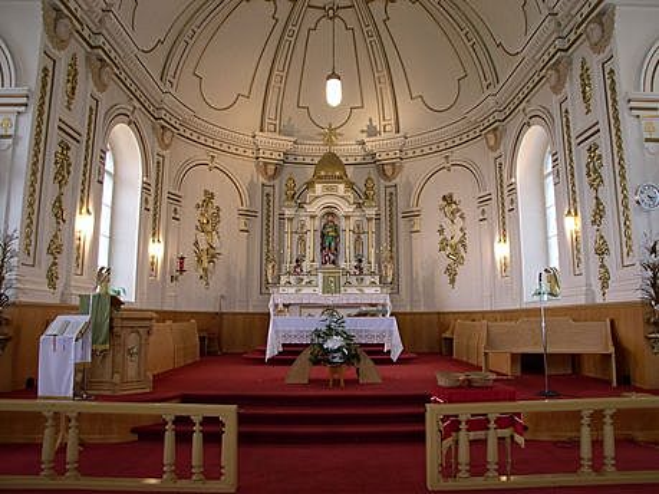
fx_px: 723
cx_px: 330
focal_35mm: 38
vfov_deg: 37.7
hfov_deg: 49.0
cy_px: 247
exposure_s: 1/16.3
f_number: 2.8
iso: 100
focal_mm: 8
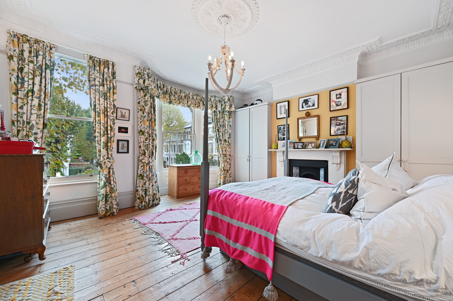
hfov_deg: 104.3
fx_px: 176
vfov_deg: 81.1
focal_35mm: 14
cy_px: 150
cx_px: 226
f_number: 5
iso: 160
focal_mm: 14
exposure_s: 1/6
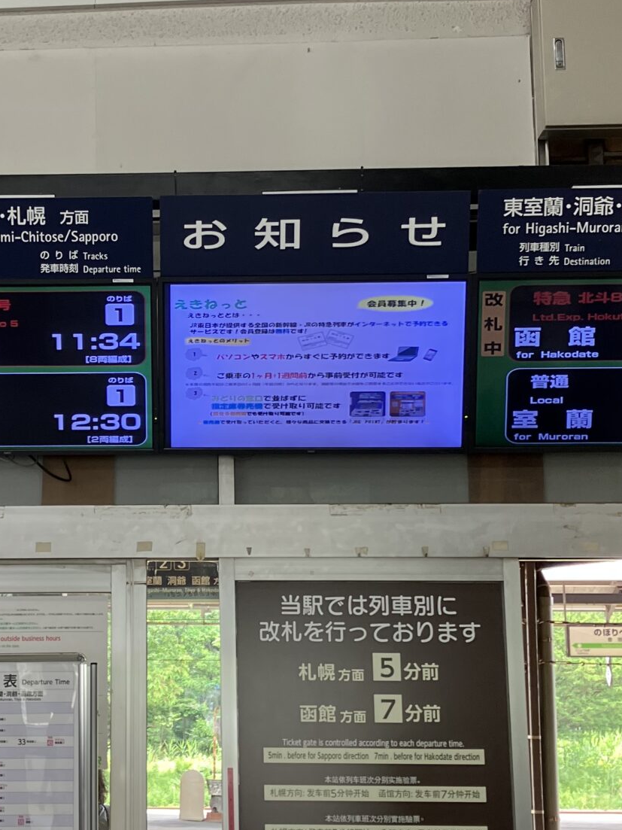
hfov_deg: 22.3
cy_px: 424
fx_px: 1558
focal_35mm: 65
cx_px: 146
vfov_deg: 29.8
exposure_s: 1/100
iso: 80
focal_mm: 3.99
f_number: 1.8
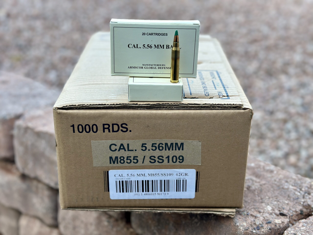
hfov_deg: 39.7
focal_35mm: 48
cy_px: 118
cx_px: 156
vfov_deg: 30.3
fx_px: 434
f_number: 1.78
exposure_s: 1/390
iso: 80
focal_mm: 6.86
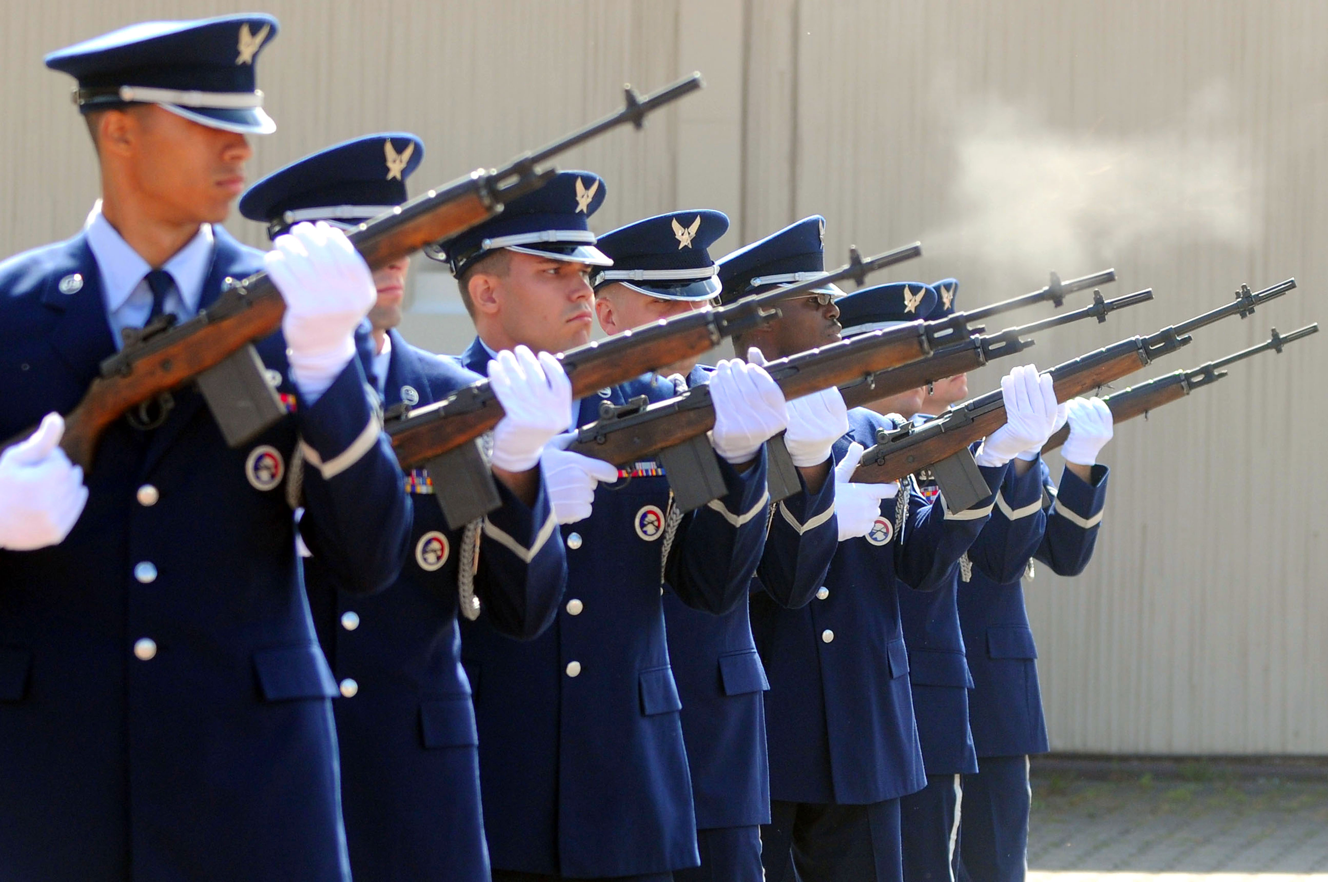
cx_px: 664
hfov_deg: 15.9
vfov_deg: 10.6
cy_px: 441
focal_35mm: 129
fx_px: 4753
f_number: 2.8
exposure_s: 1/1000
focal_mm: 86
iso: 200
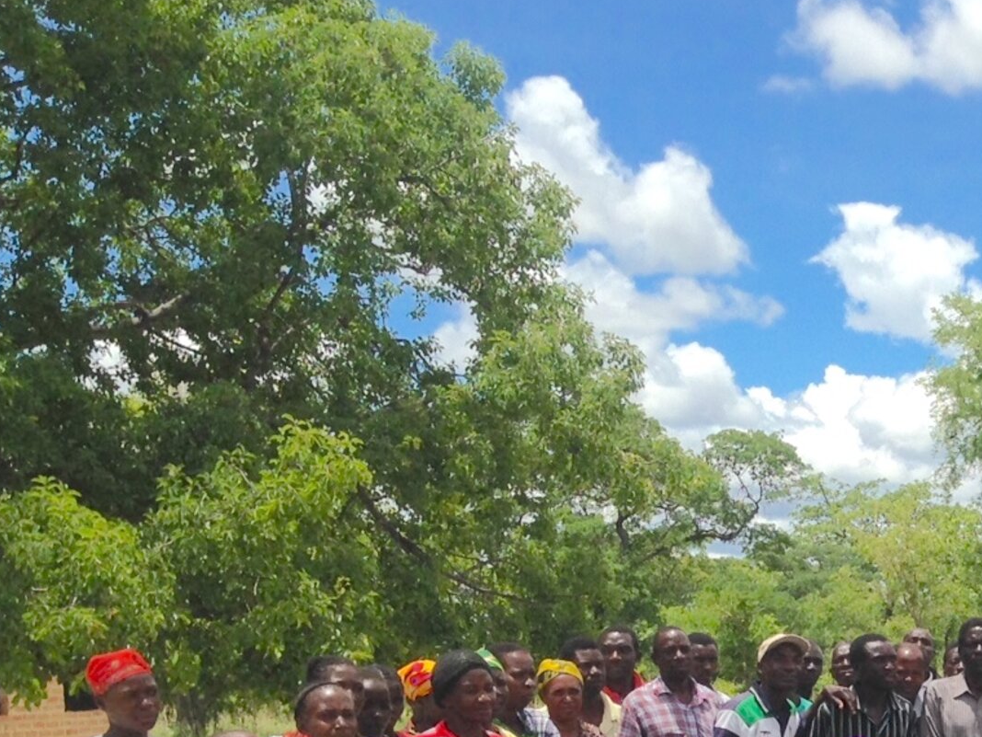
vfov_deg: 15.9
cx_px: 1244
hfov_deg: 20.3
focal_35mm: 89
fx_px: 2525
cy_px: 914
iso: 50
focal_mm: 4.12
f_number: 2.4
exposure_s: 1/1938
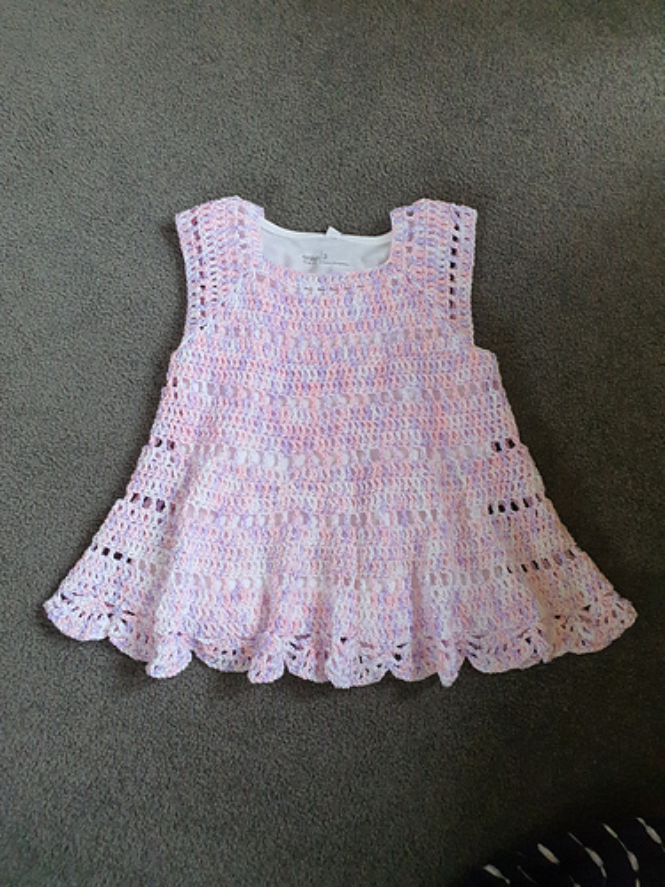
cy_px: 444
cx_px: 332
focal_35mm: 26
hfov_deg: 53.1
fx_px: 666
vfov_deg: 67.3
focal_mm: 4.3
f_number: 2.4
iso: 320
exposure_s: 1/50
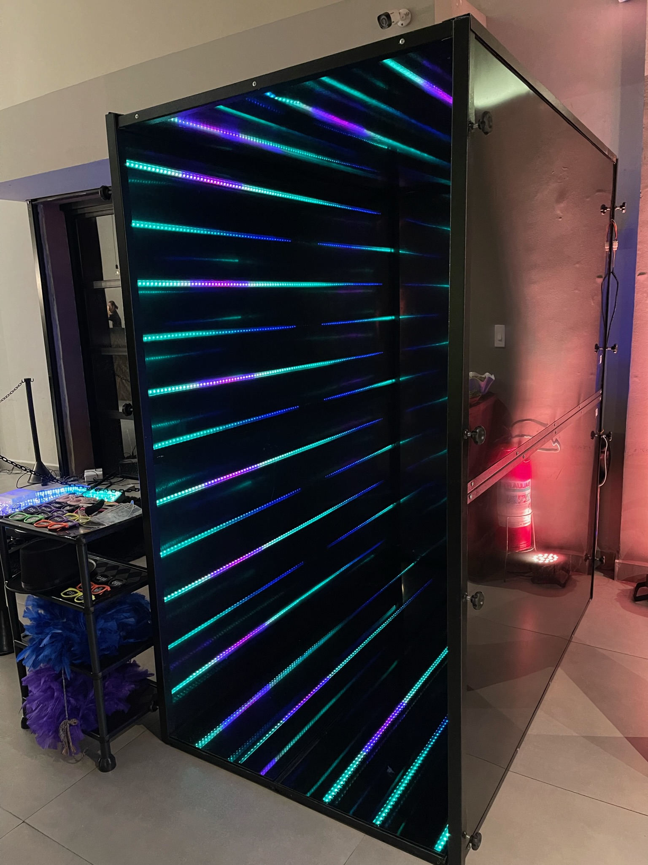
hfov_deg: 53.0
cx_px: 324
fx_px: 649
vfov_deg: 67.3
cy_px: 432
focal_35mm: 26
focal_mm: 5.1
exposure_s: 1/30
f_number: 1.6
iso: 800
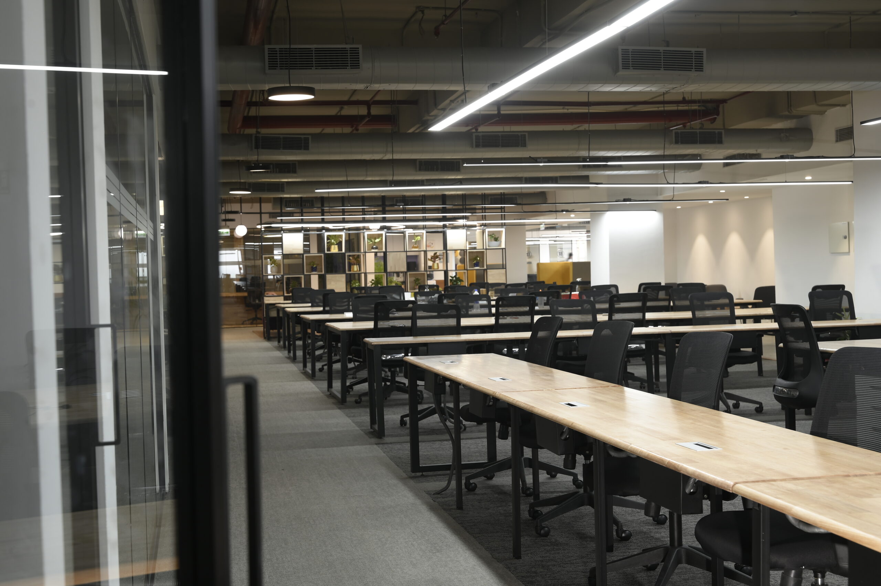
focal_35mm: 48
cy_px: 293
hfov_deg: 41.1
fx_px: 1174
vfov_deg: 28.0
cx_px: 440
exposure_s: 1/6
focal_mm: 48
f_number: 7.1
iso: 160
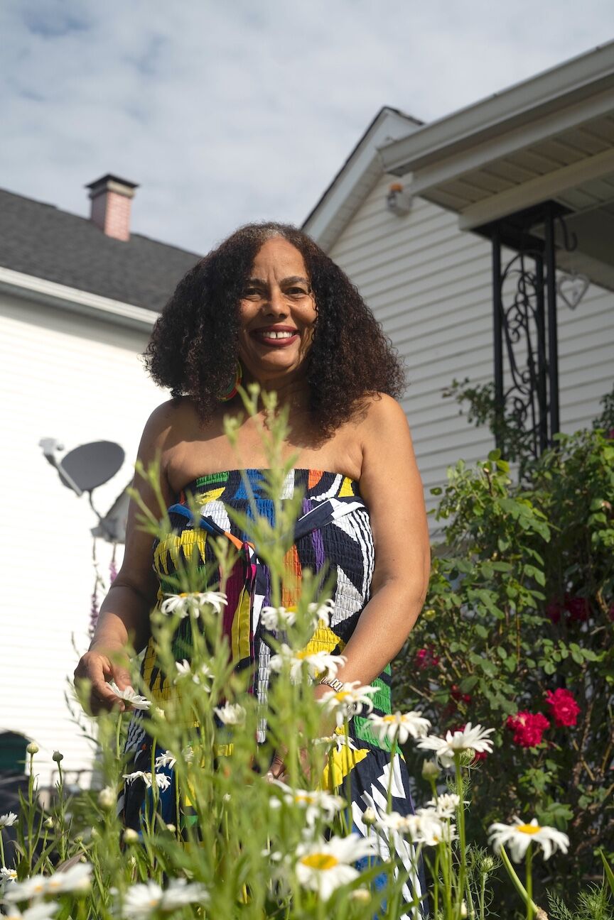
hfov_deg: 27.0
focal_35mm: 50
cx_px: 307
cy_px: 460
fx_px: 1279
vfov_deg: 39.6
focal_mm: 50
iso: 1600
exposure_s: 1/800
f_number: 5.6
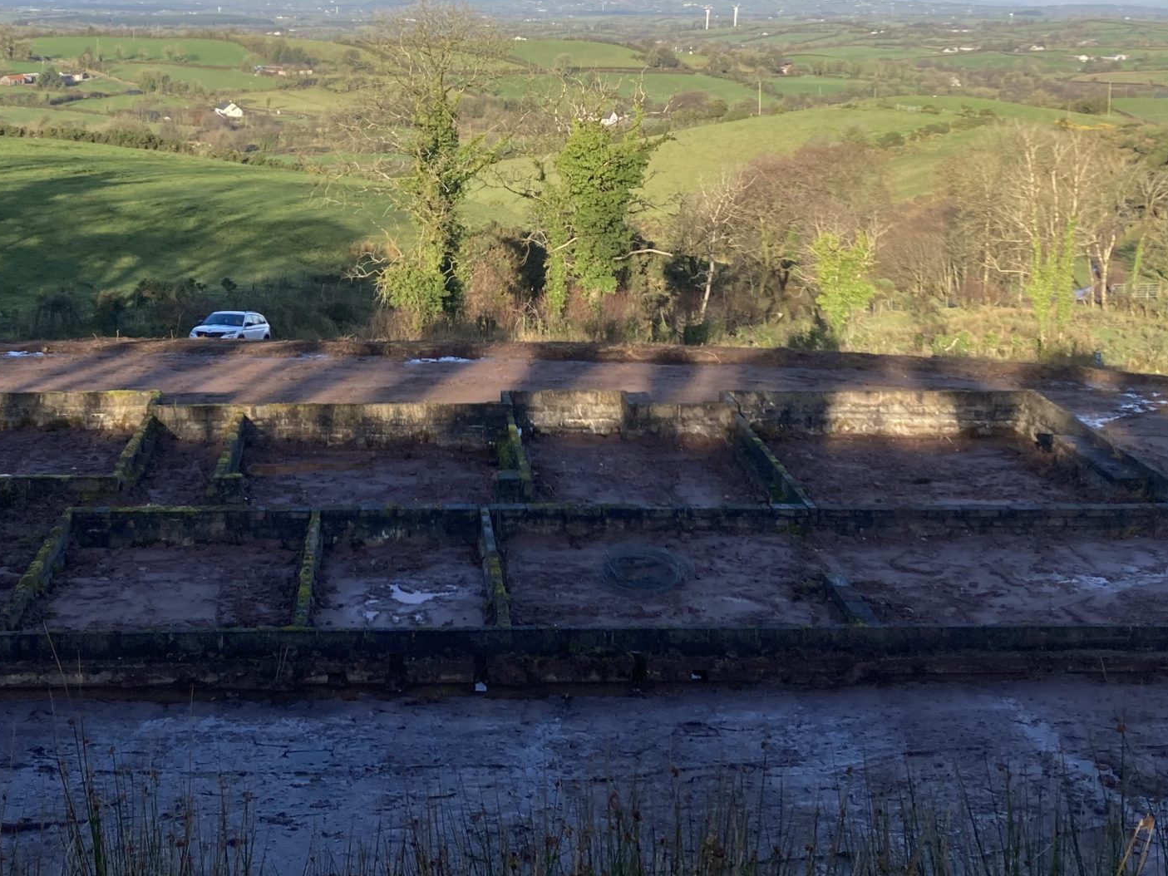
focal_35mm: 51
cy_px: 218
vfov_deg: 28.1
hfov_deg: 37.3
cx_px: 469
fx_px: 1721
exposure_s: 1/1333
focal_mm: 3.99
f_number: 1.8
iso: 20
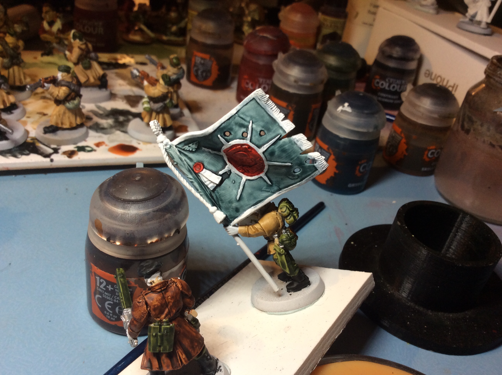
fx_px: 463
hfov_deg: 56.9
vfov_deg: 44.1
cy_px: 188
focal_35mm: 32
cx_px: 251
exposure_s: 1/25
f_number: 2.4
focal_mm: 3.3
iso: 40
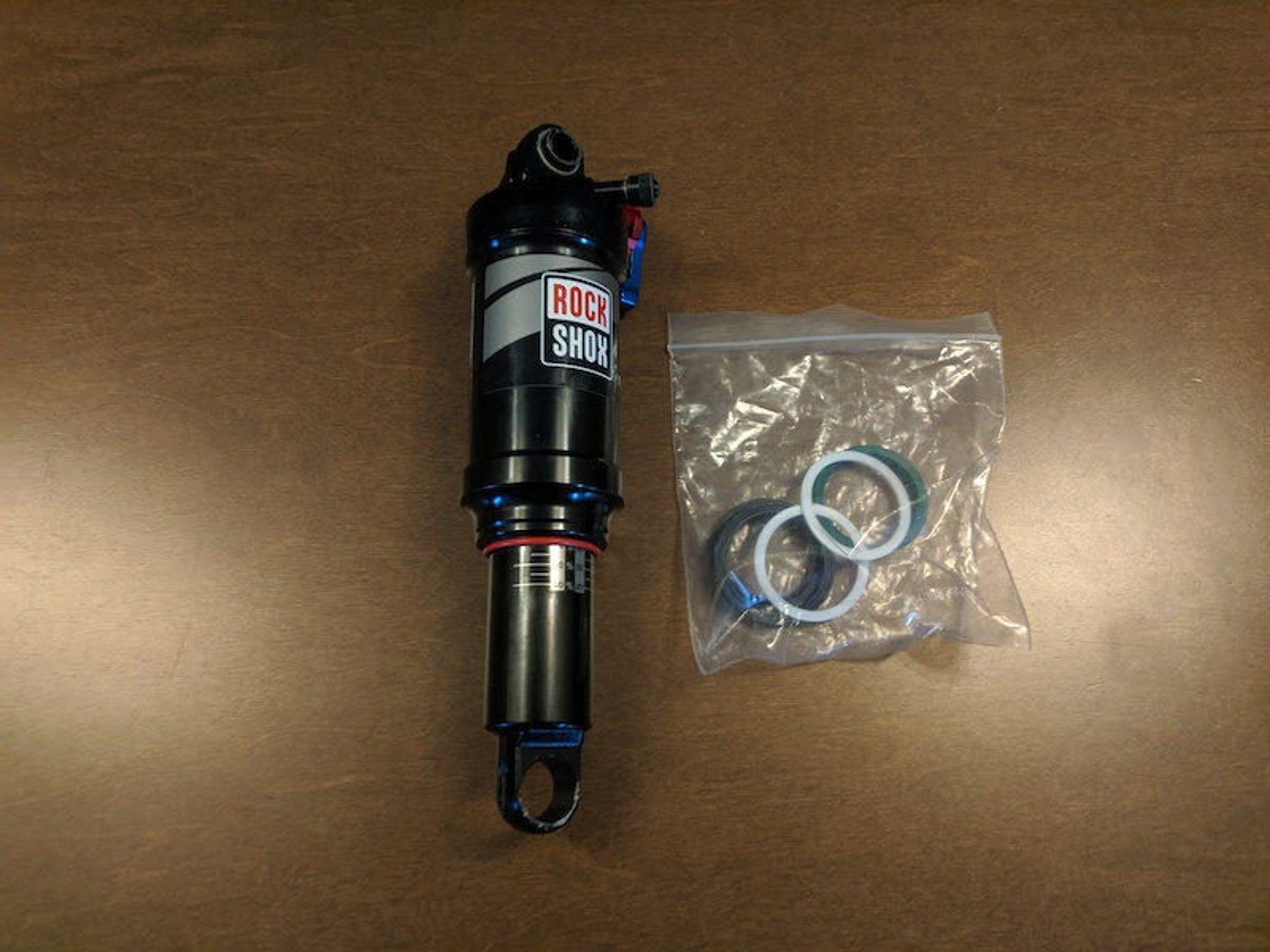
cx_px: 635
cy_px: 476
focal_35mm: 26
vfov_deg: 53.1
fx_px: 954
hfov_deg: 67.3
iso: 646
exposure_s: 1/30
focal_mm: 4.67
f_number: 2
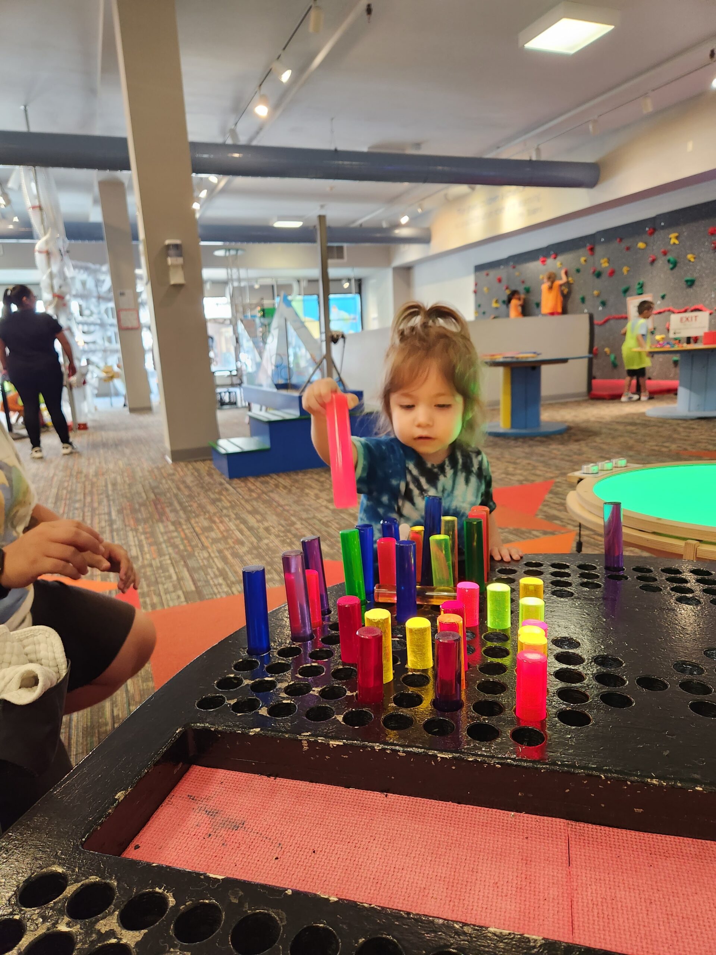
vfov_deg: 73.9
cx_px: 358
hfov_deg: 58.9
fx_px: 634
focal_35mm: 23
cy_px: 478
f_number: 1.8
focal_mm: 5.4
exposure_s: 1/120
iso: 400
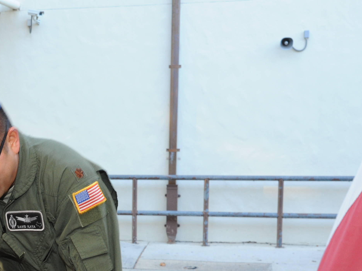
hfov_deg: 25.4
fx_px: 774
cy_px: 222
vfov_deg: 19.7
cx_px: 22
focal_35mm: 74
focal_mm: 34
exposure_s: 1/60
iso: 1250
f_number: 8
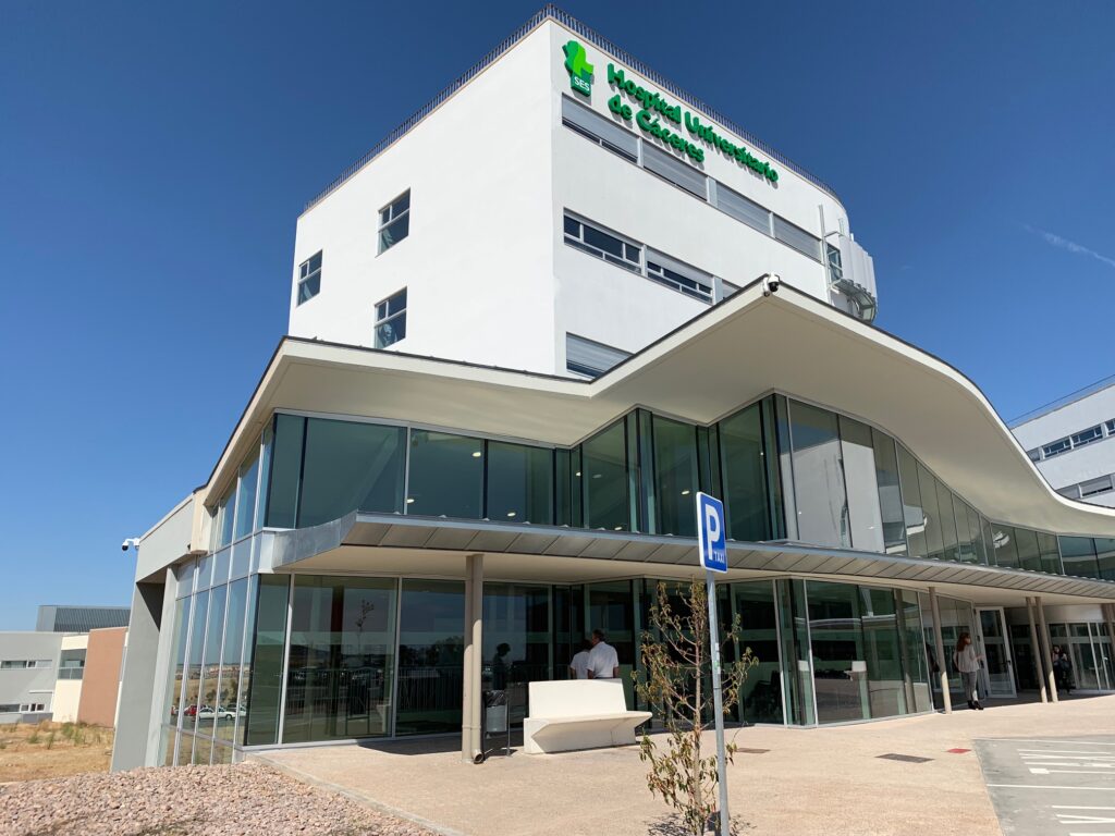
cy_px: 418
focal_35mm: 26
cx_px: 558
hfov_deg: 67.3
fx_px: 837
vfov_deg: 53.1
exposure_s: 1/4098
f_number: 1.8
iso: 25
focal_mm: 4.25
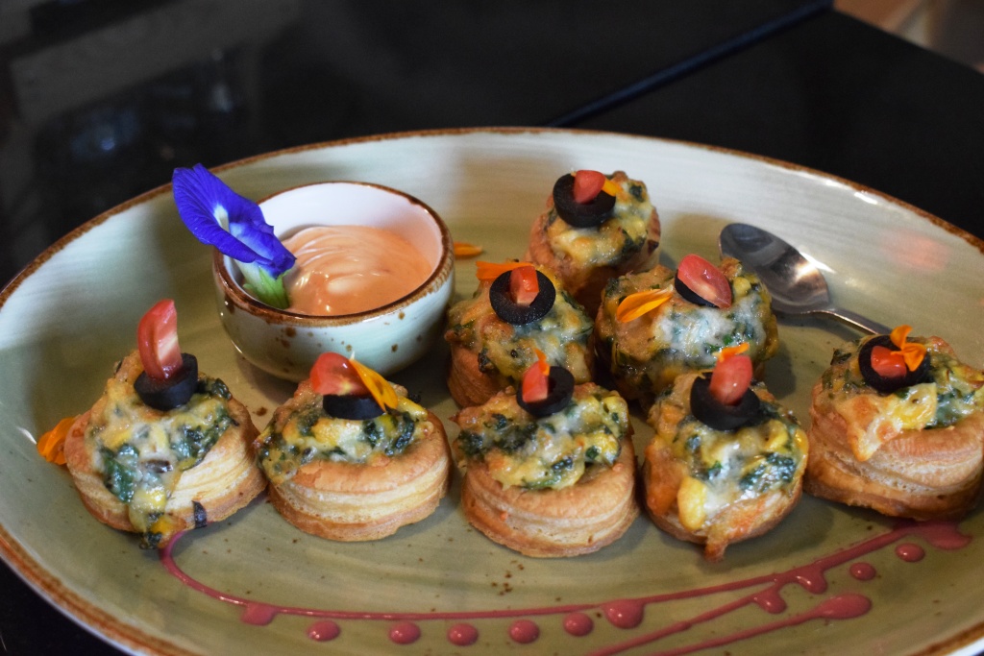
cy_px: 328
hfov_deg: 35.0
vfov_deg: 23.8
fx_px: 1558
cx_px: 492
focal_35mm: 57
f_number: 7.1
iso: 3200
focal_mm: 38
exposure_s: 1/200
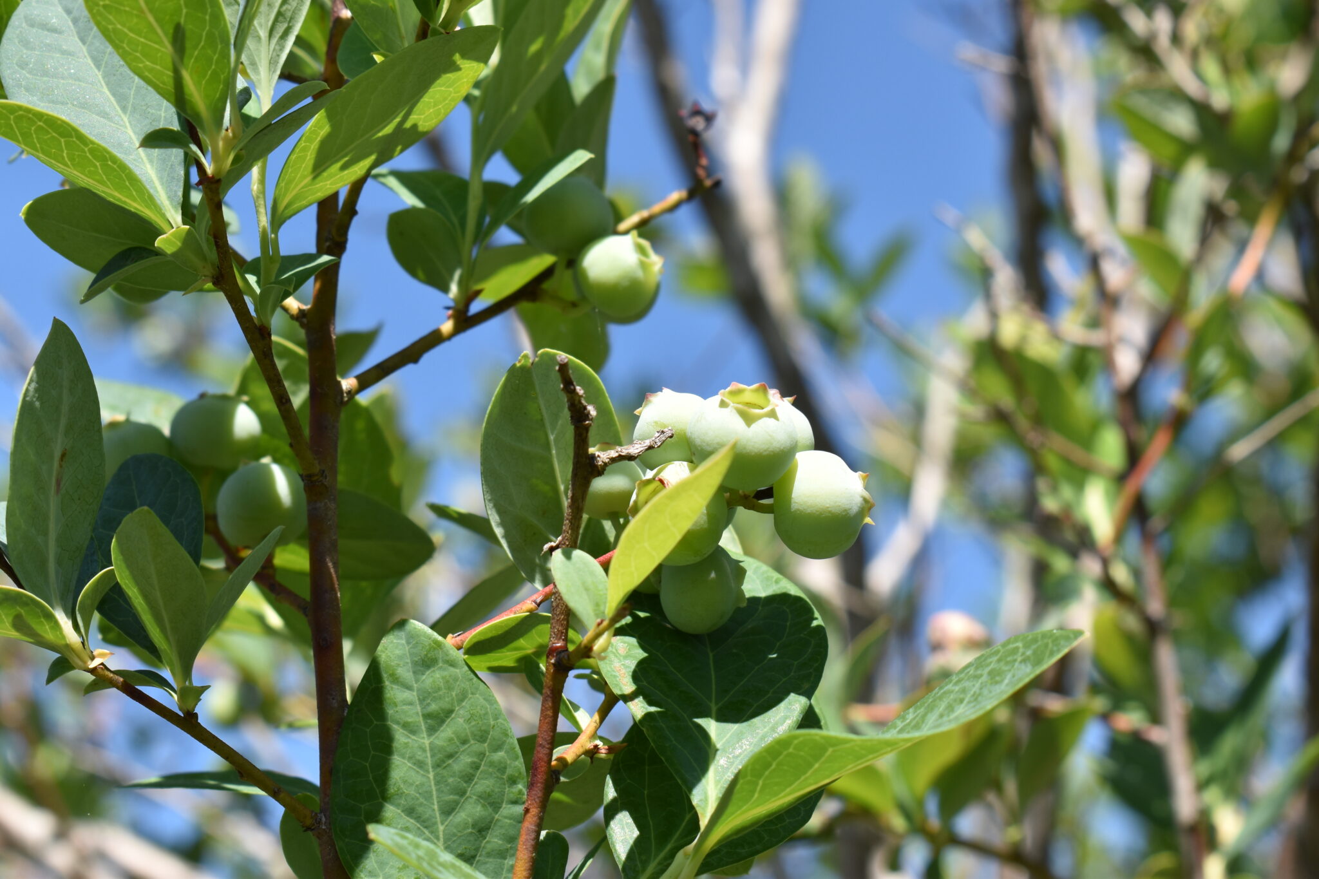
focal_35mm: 82
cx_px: 660
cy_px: 440
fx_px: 3022
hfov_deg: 24.6
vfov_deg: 16.6
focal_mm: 55
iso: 200
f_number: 9
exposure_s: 1/320
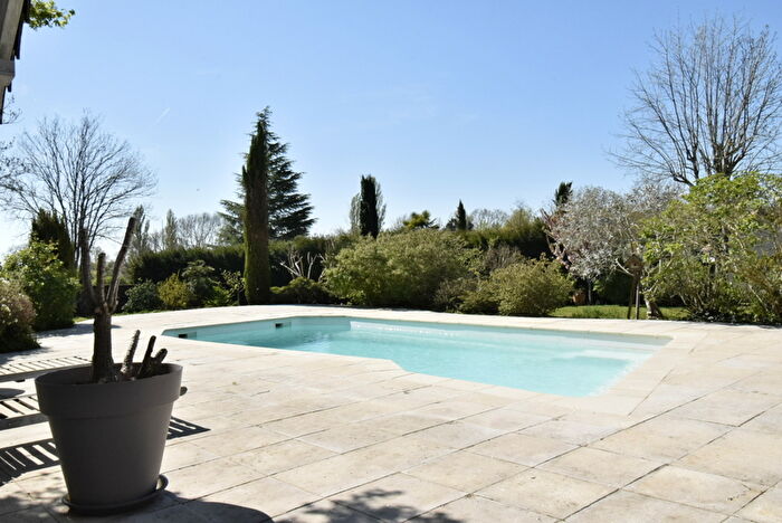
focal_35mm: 30
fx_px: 652
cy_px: 262
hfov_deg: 61.9
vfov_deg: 43.7
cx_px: 391
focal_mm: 20
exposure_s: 1/1250
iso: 2500
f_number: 18
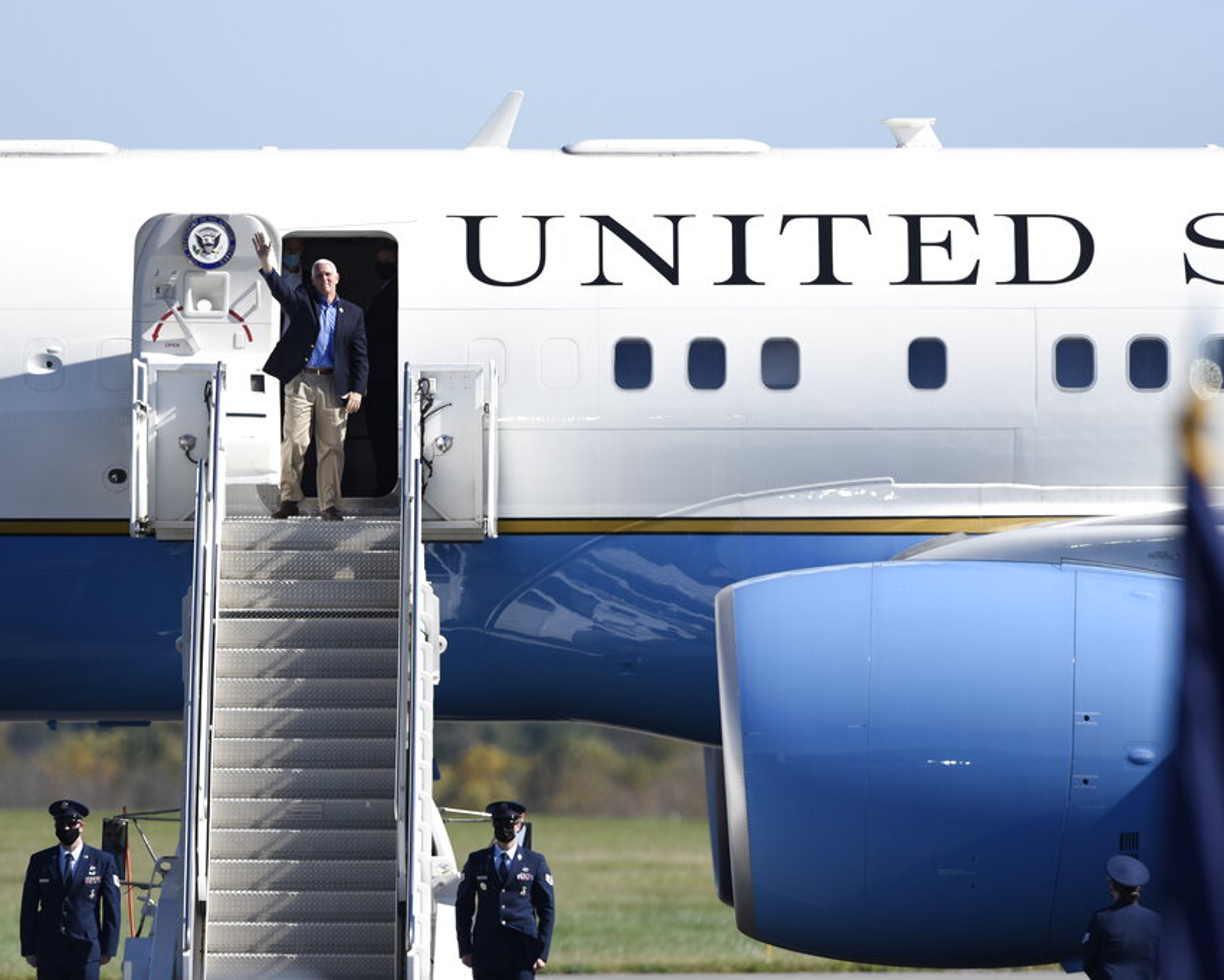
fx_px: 16376
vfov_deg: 3.4
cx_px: 498
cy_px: 491
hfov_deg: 4.3
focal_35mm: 452
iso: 320
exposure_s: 1/4000
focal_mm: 400
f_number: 4
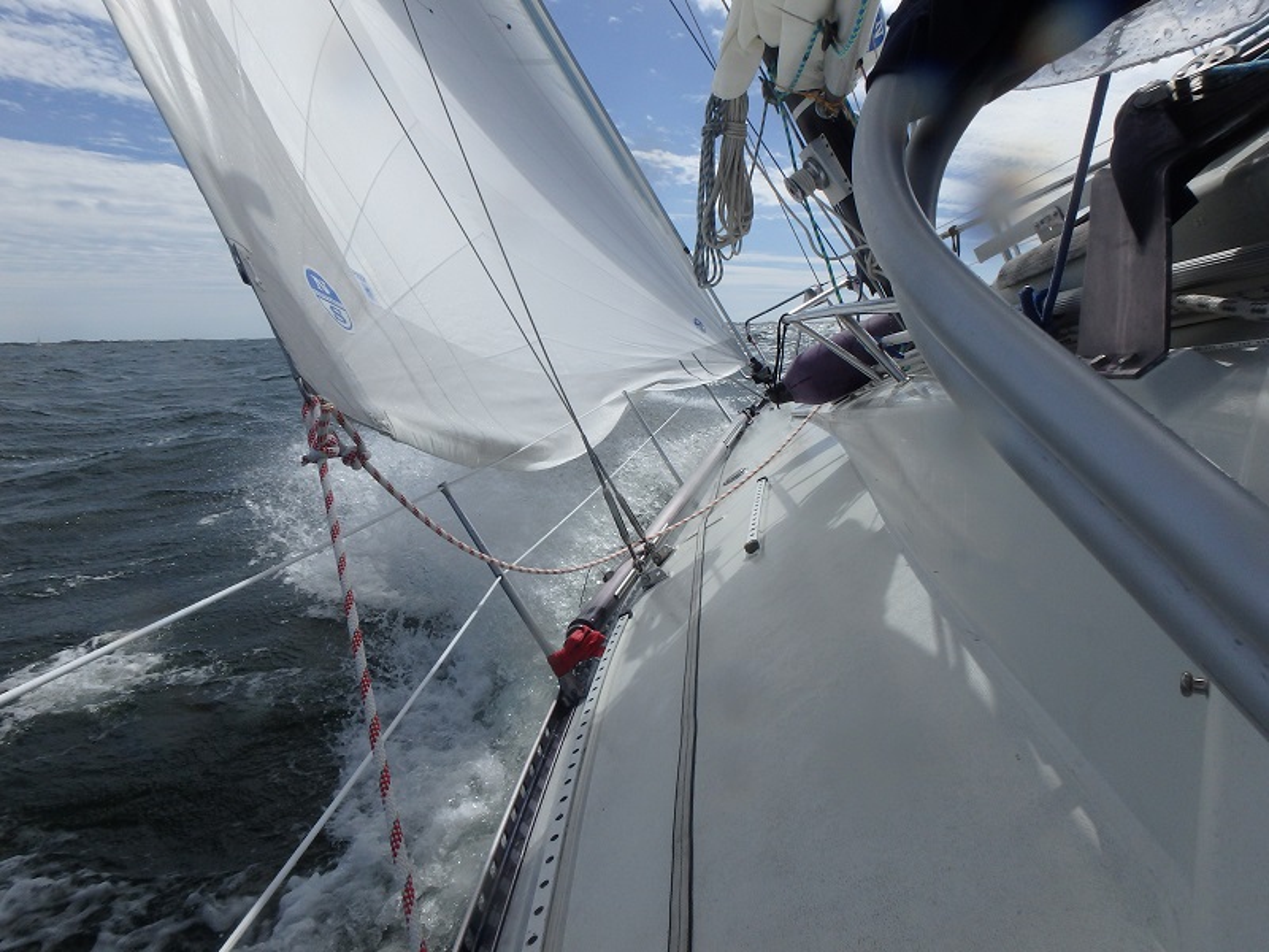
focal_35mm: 21
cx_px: 634
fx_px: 770
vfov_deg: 63.4
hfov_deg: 79.0
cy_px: 476
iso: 125
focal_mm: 3.7
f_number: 6
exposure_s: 1/1000
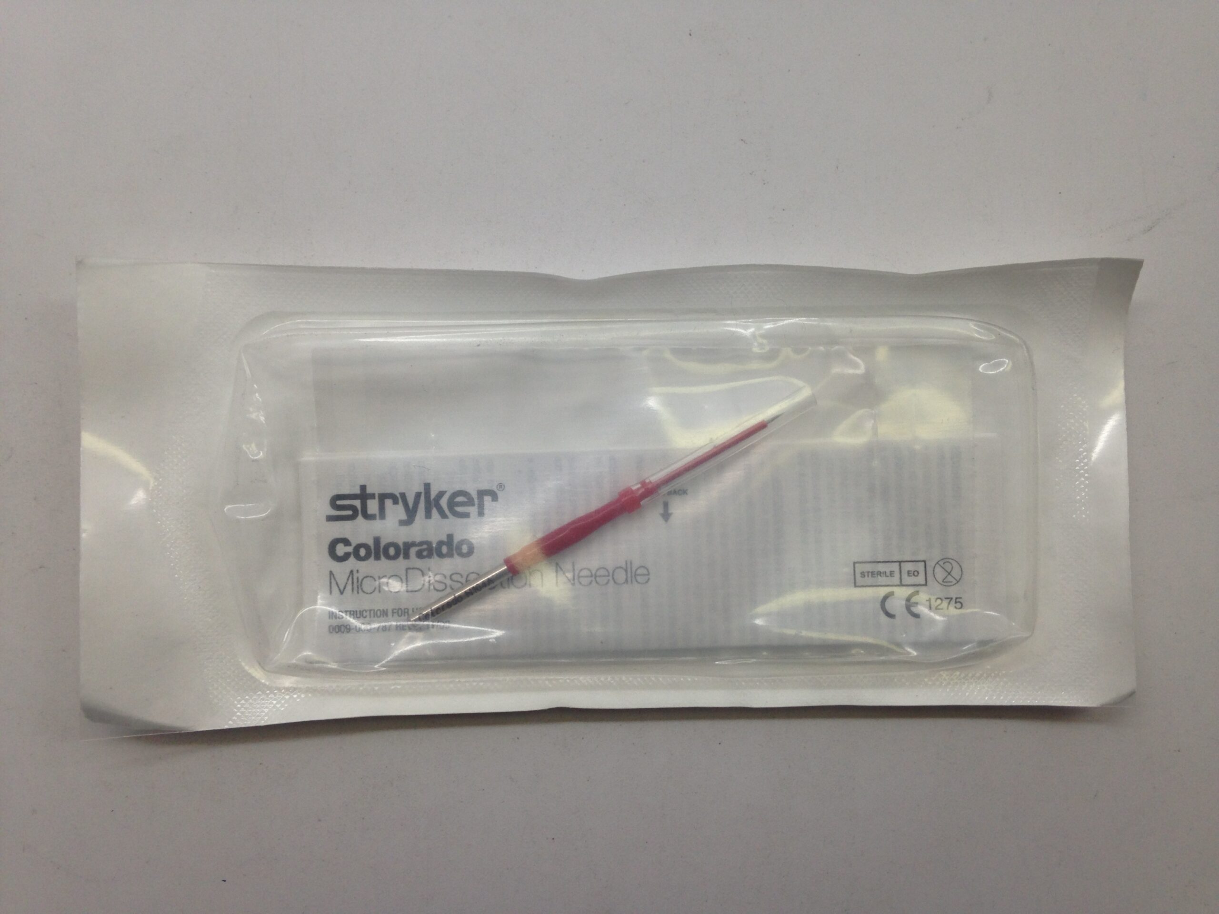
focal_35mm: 33
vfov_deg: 42.9
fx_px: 1162
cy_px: 457
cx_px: 610
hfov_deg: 55.4
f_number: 2.4
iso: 50
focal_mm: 4.12
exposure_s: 1/60
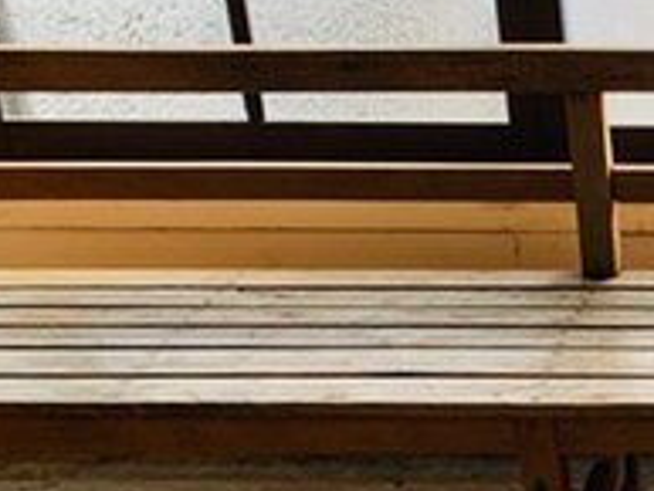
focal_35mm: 86
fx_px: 1626
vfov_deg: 17.1
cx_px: 959
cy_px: 339
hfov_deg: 19.9
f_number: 1.8
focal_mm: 4.25
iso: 32
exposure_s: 1/122
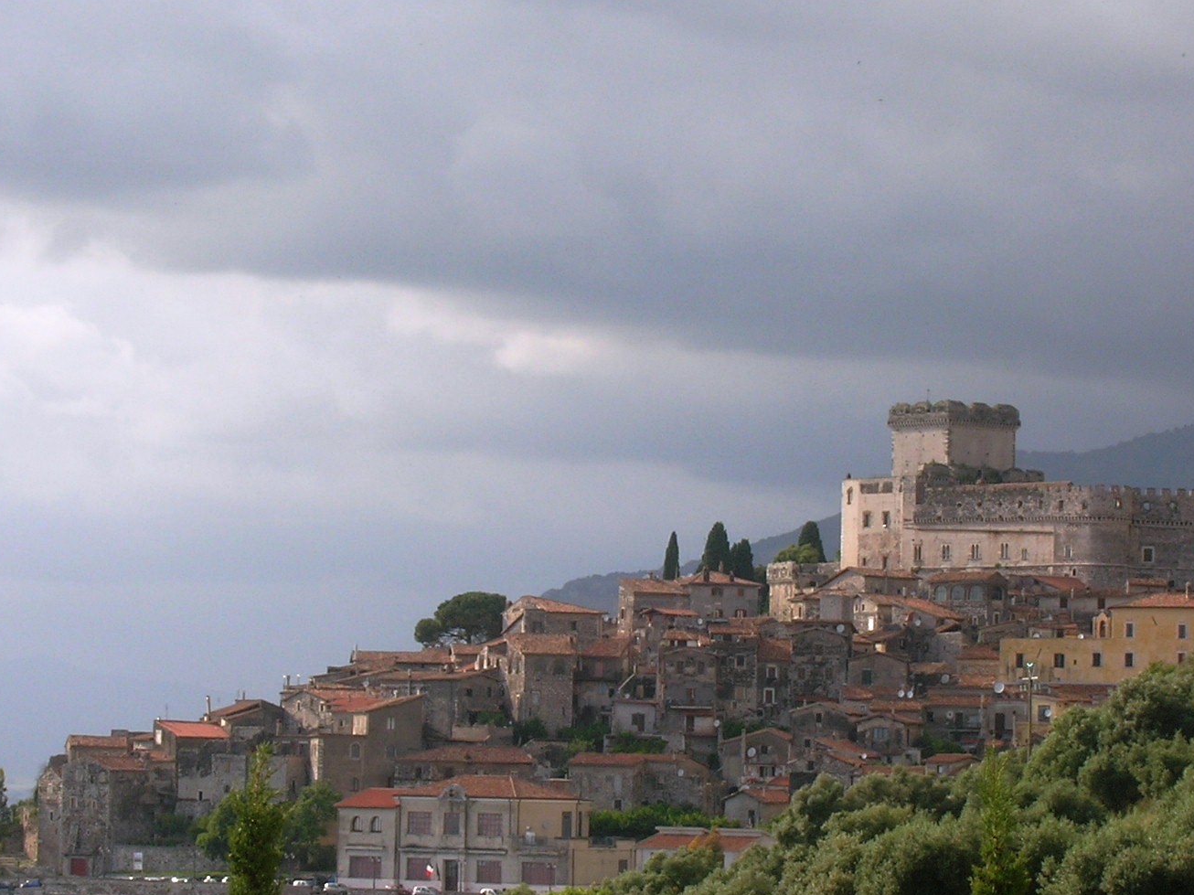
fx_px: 5518
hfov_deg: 12.4
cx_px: 603
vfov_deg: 9.3
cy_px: 453
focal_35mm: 160
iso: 50
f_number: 8.2
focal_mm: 17.1
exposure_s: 1/72.6
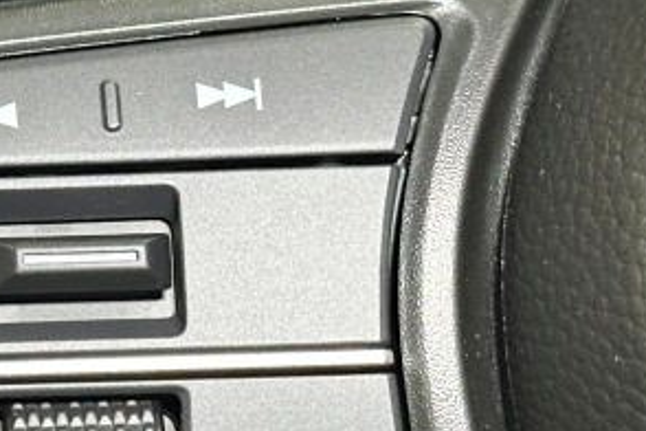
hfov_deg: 11.7
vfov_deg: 7.9
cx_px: 46
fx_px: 3122
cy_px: 299
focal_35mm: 174
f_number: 1.78
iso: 400
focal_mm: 6.86
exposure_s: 1/40
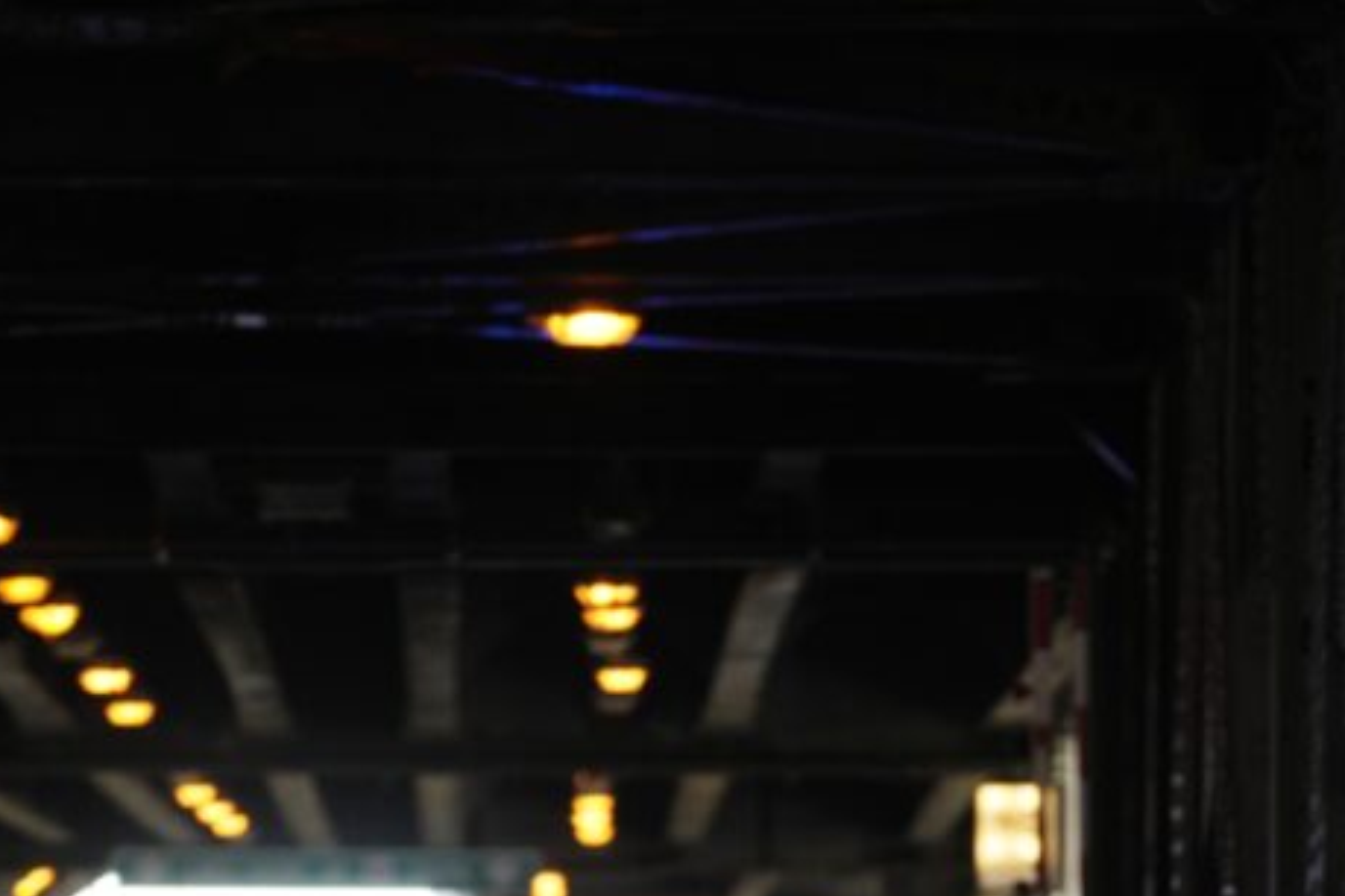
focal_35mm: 297
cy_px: 991
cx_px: 571
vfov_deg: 4.6
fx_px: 11095
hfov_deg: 6.9
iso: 400
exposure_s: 1/250
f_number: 2.8
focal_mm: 133
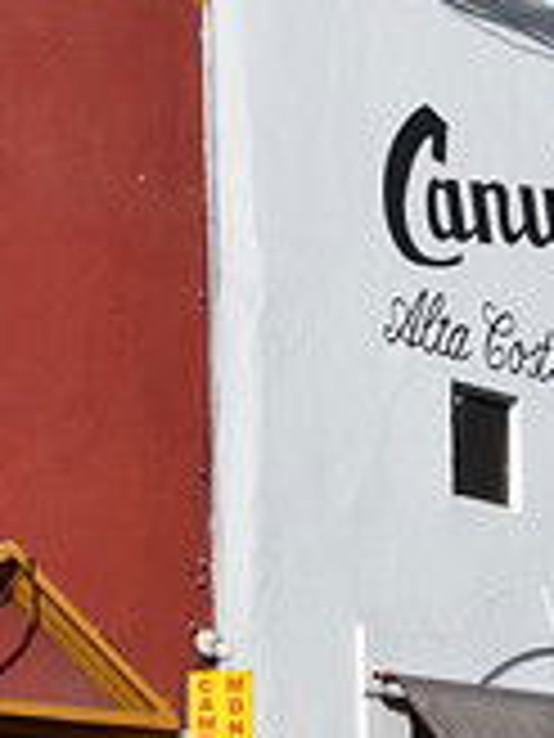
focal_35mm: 139
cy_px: 709
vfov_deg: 14.0
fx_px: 2966
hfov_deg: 10.6
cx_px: 14
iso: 400
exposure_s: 1/500
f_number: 11
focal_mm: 20
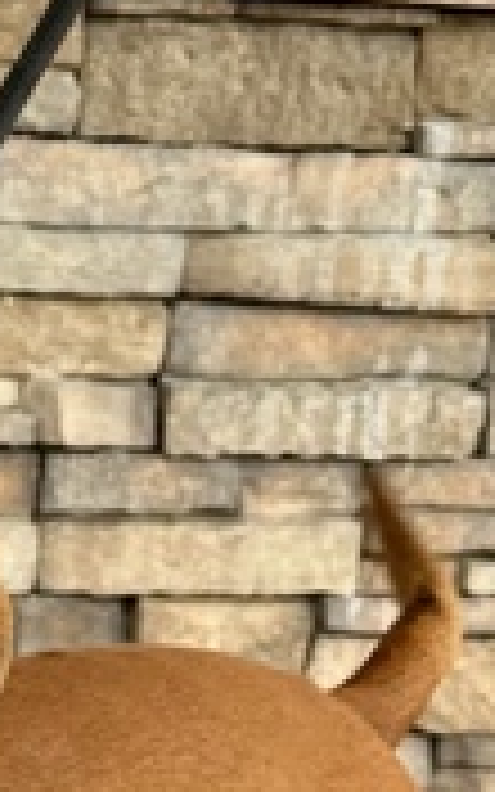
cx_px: -148
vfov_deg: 21.1
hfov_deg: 15.4
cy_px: 1228
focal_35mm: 81
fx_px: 1748
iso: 64
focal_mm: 6.86
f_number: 1.78
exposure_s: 1/121
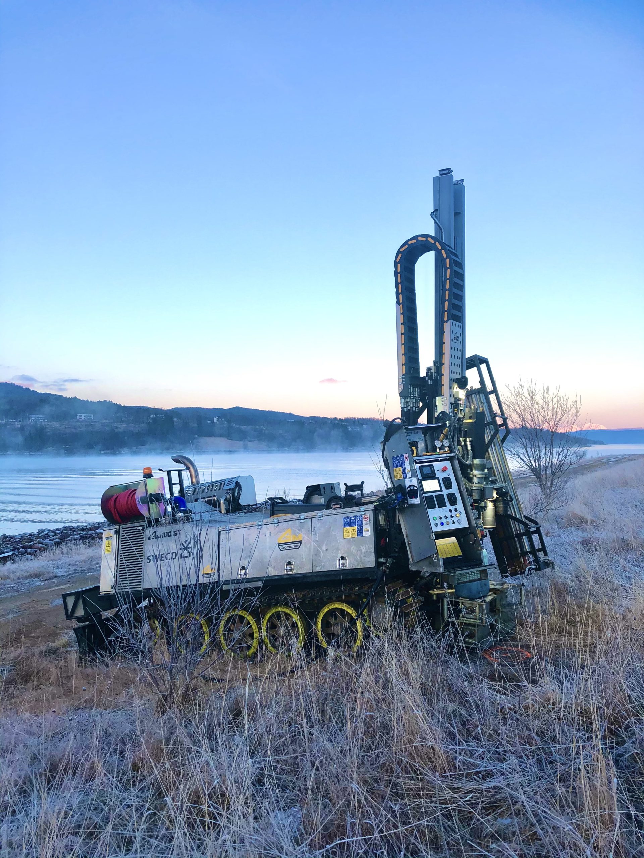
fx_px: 695
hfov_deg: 49.7
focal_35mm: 28
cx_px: 322
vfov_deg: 63.4
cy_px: 429
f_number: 1.8
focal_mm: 3.99
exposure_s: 1/206
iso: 20
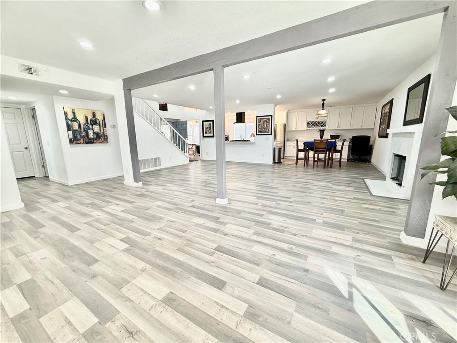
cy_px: 172
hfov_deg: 102.1
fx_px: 185
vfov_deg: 85.7
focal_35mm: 14
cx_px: 228
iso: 125
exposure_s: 1/120
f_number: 2.2
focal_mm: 2.22
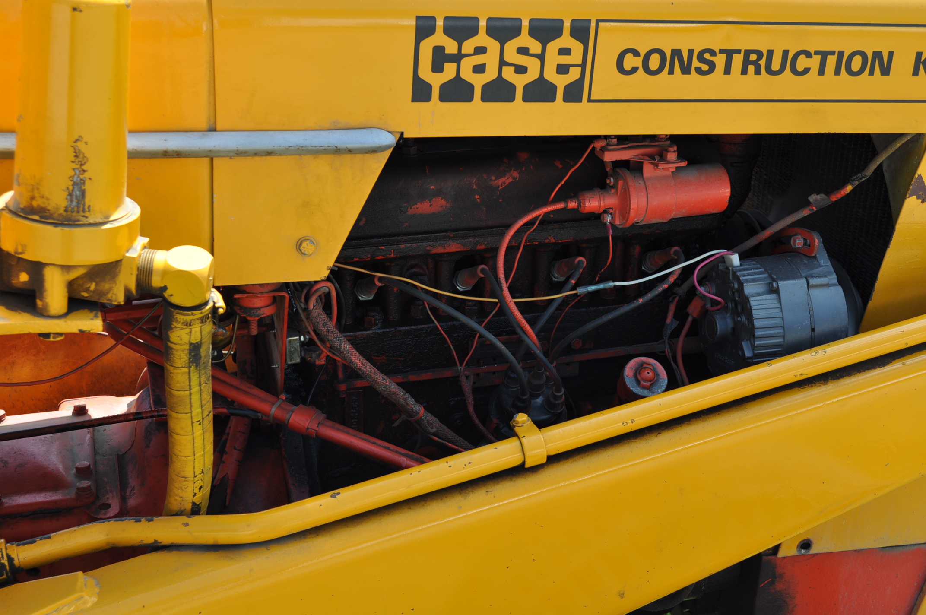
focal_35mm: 52
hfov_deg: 37.9
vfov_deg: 25.7
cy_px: 308
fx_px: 1349
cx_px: 463
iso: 200
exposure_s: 1/200
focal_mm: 35
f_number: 7.1
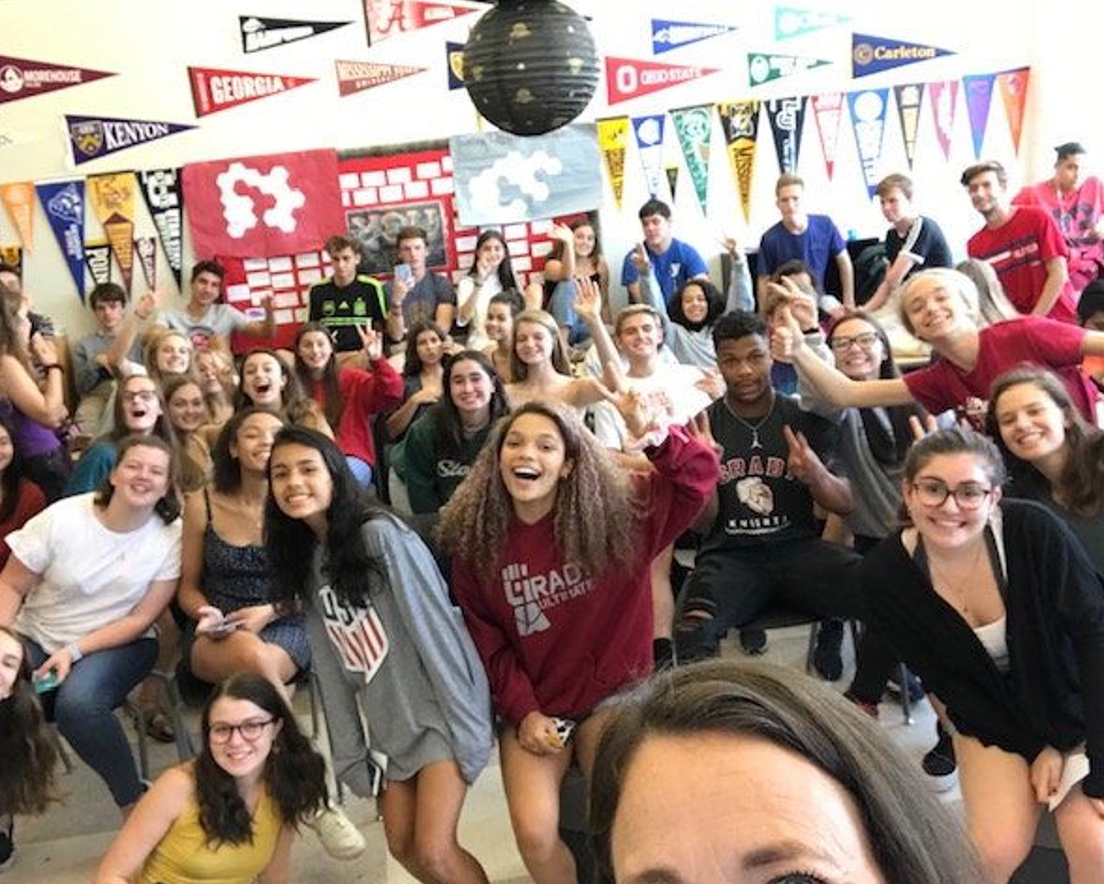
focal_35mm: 34
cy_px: 450
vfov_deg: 43.4
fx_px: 1111
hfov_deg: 52.8
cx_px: 518
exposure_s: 1/30
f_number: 2.2
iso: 64
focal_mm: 2.87
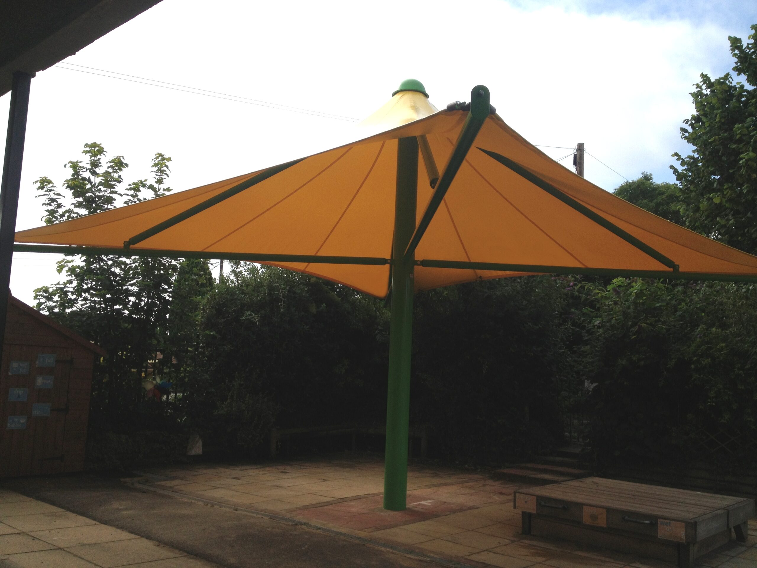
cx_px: 378
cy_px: 284
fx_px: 765
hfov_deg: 52.6
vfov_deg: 40.7
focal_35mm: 35
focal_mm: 4.28
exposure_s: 1/2304
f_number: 2.4
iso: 50
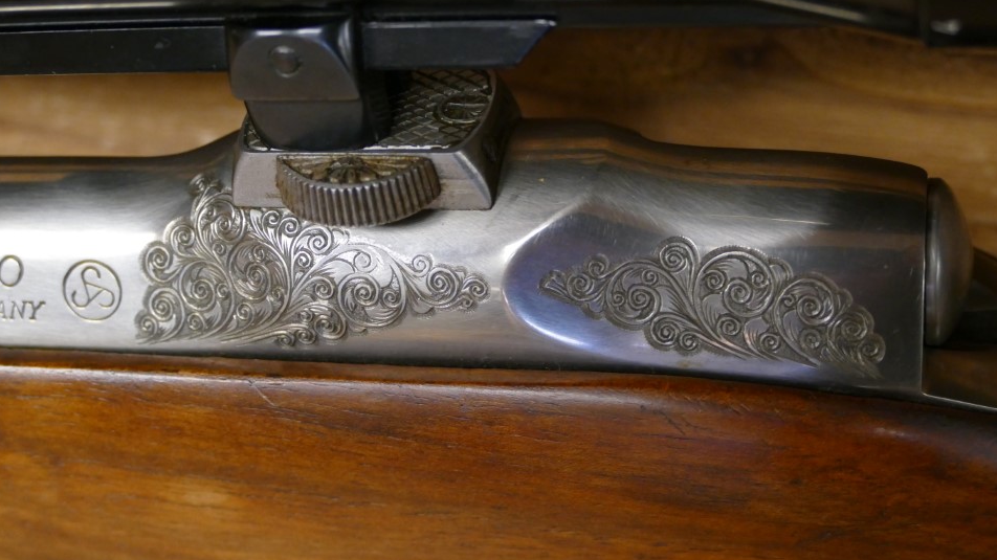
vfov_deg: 16.1
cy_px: 262
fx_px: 1982
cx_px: 500
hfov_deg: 28.2
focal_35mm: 75
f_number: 3.7
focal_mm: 25.96
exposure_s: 1/80
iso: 1600
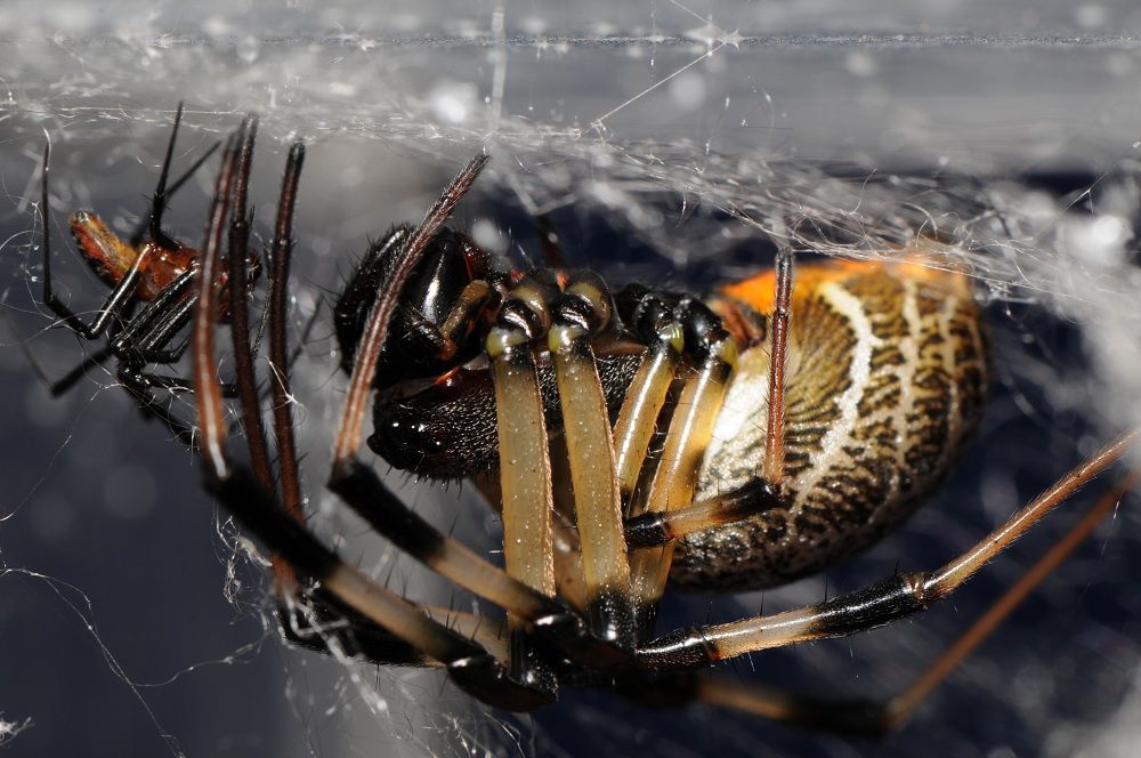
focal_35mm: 158
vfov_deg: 8.7
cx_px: 570
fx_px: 4985
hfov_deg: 13.1
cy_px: 379
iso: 200
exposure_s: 1/60
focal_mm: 105
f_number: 18
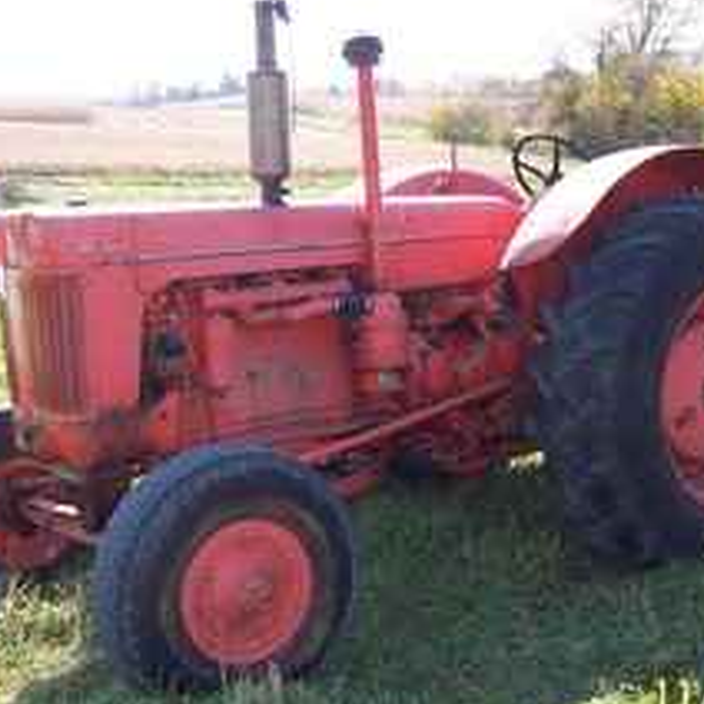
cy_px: 375
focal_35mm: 56
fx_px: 1289
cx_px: 365
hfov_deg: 30.6
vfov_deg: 30.6
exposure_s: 1/350
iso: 100
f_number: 3.4
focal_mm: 8
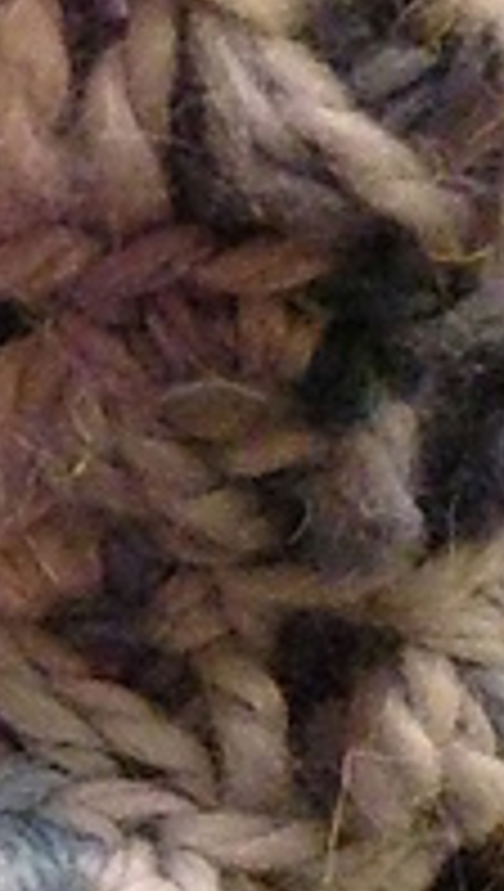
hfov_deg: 9.7
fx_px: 2744
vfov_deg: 18.2
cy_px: 144
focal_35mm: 116
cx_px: -549
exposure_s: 1/15
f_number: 2.4
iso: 1600
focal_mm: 4.13
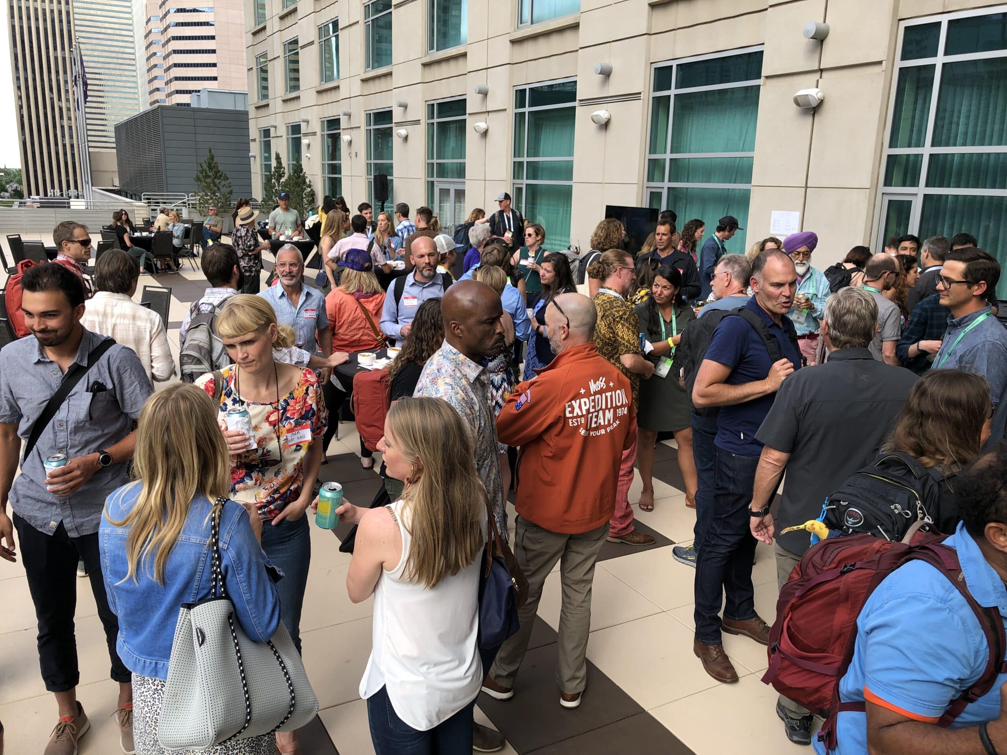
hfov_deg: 63.4
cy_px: 378
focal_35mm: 28
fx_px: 815
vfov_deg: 49.7
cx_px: 504
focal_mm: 3.99
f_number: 1.8
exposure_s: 1/294
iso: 20
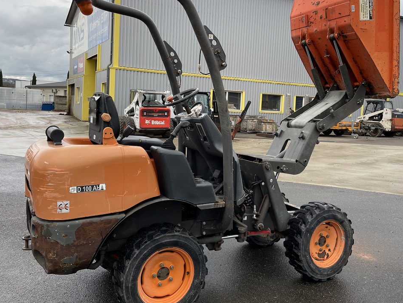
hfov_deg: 55.3
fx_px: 384
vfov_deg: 42.8
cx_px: 211
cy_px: 123
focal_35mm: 33
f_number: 1.6
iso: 32
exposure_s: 1/248
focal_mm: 4.2
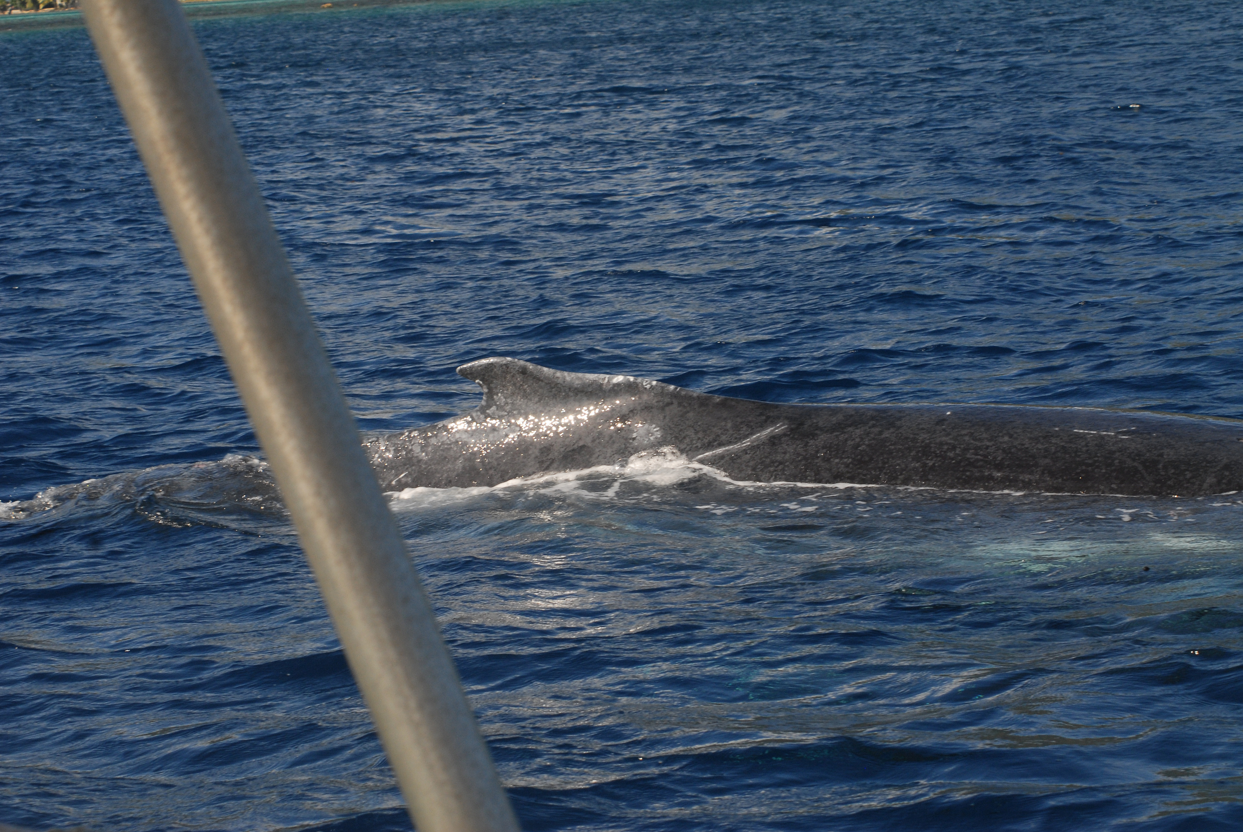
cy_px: 416
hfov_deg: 19.4
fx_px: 3630
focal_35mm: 105
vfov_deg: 13.1
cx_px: 622
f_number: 6.3
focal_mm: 70
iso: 320
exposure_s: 1/320
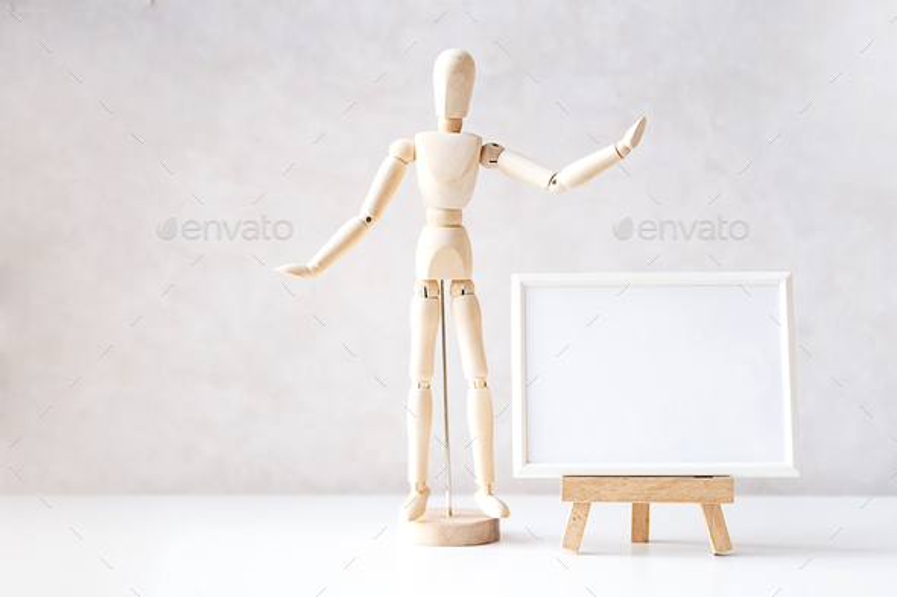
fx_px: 1868
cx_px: 448
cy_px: 298
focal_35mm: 75
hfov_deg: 27.0
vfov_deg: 18.2
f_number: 2
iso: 400
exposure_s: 1/60
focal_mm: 50
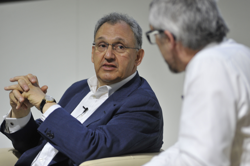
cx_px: 125
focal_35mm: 180
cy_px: 83
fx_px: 1249
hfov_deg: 11.4
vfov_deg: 7.6
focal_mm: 180
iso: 1600
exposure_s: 1/100
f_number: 4
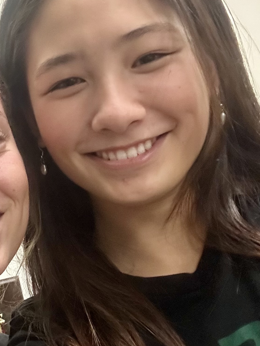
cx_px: 3
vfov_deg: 30.8
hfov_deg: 22.8
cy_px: 243
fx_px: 621
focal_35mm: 62
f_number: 1.9
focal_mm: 2.69
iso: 400
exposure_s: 1/36
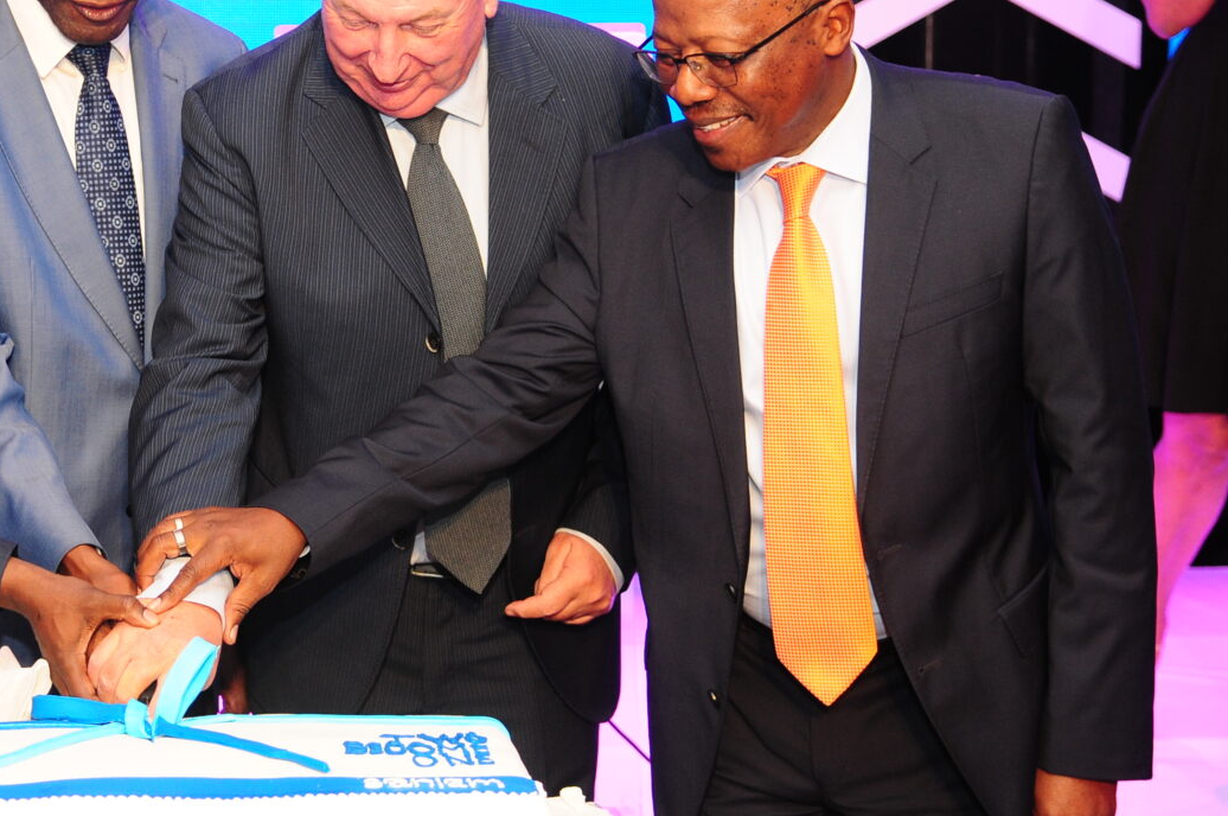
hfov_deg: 24.2
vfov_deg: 16.4
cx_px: 261
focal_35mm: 83
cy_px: 361
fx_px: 2828
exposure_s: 1/125
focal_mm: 28
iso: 400
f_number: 5.6
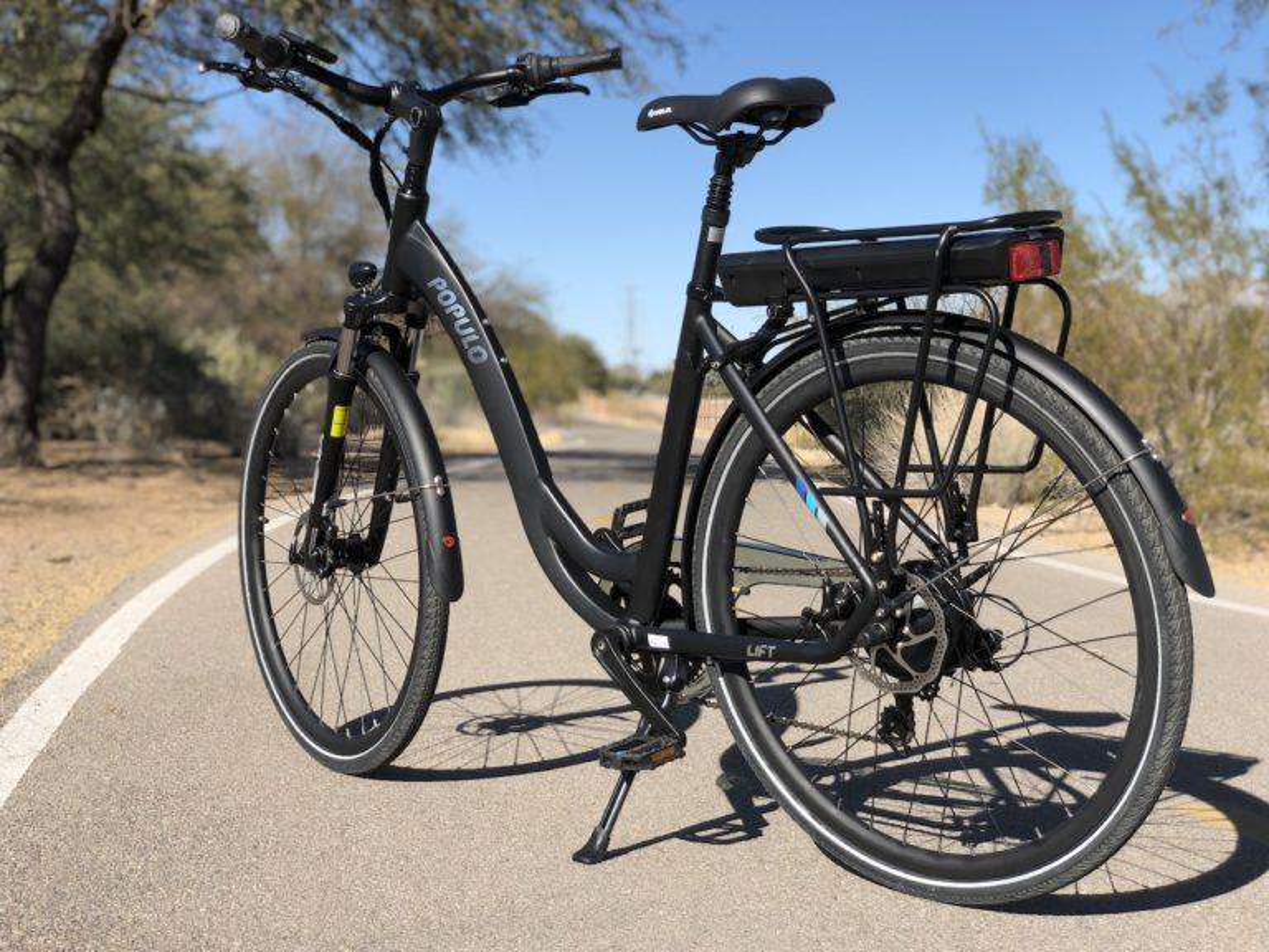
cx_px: 634
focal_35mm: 52
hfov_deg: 36.8
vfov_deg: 28.0
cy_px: 476
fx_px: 1906
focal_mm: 6
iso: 16
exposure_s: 1/899
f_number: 2.4
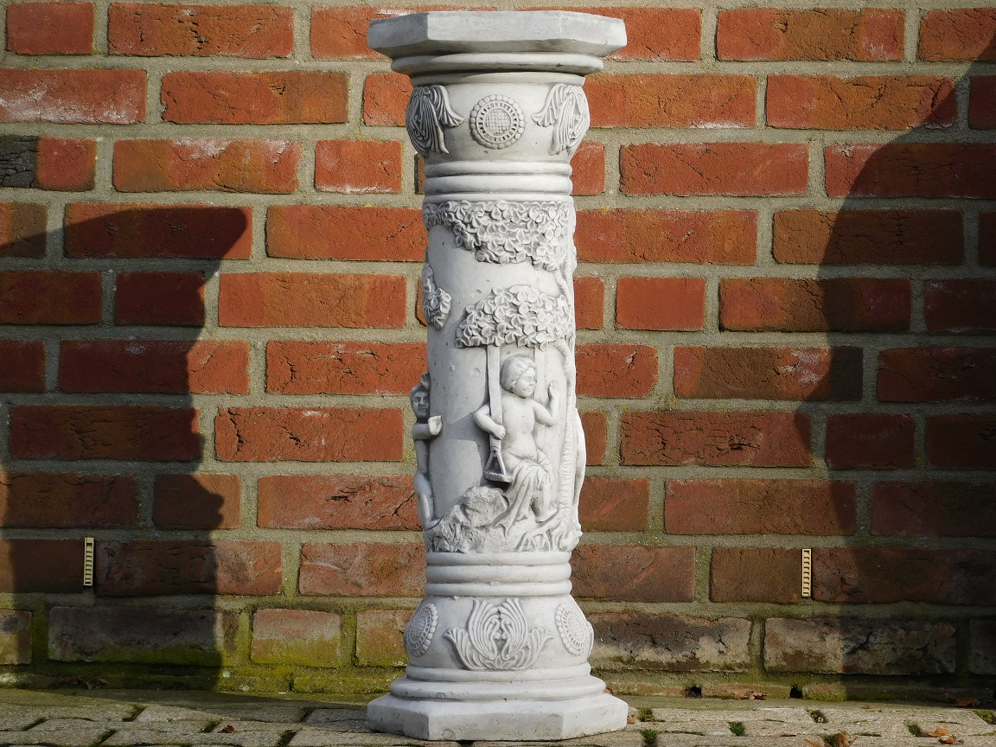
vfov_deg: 11.1
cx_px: 498
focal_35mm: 134
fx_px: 3856
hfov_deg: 14.7
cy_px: 374
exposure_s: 1/400
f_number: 5
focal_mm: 23.7
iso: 125
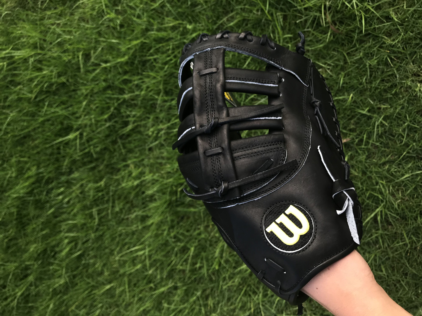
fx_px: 341
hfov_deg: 63.4
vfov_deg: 49.7
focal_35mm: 28
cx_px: 211
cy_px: 158
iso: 20
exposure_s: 1/184
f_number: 1.8
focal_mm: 3.99
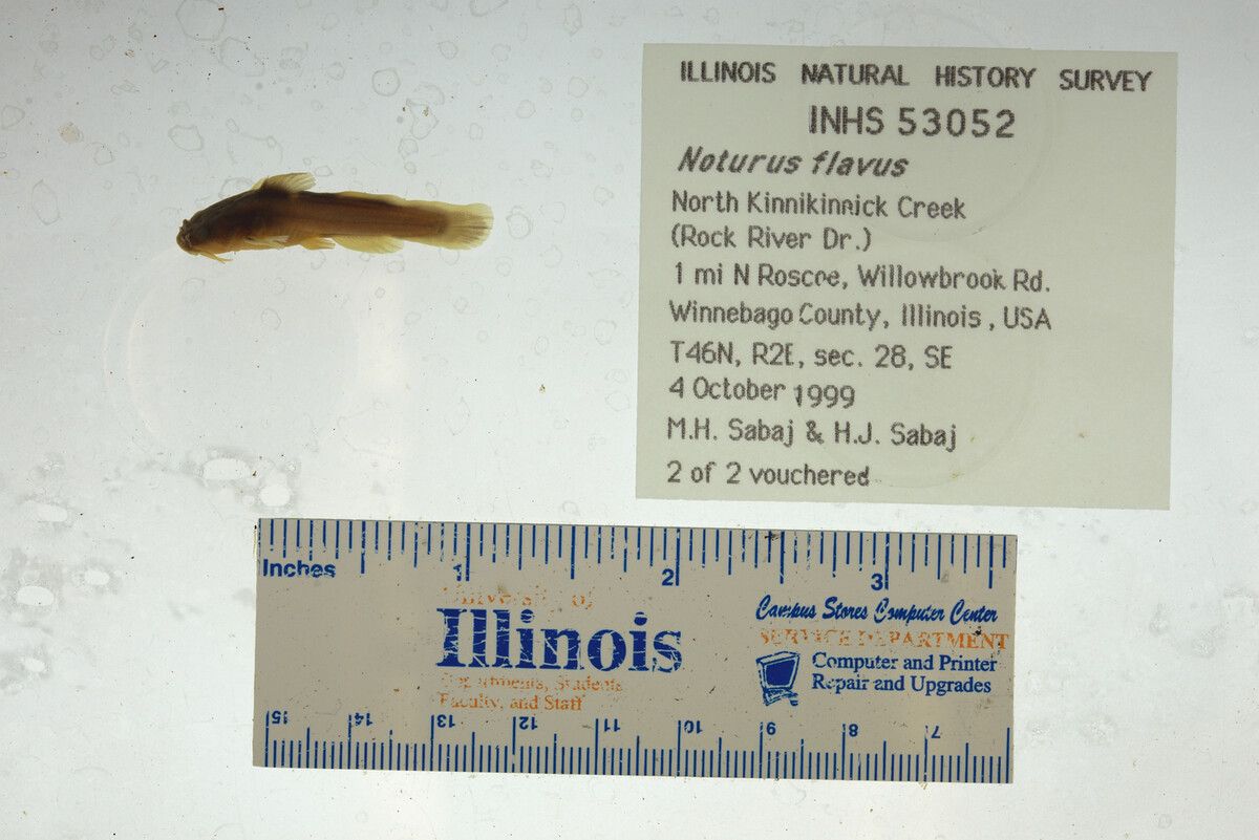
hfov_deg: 33.4
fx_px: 2099
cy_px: 420
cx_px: 630
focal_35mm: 60
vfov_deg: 22.6
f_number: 10
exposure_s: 1/200
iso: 100
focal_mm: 60
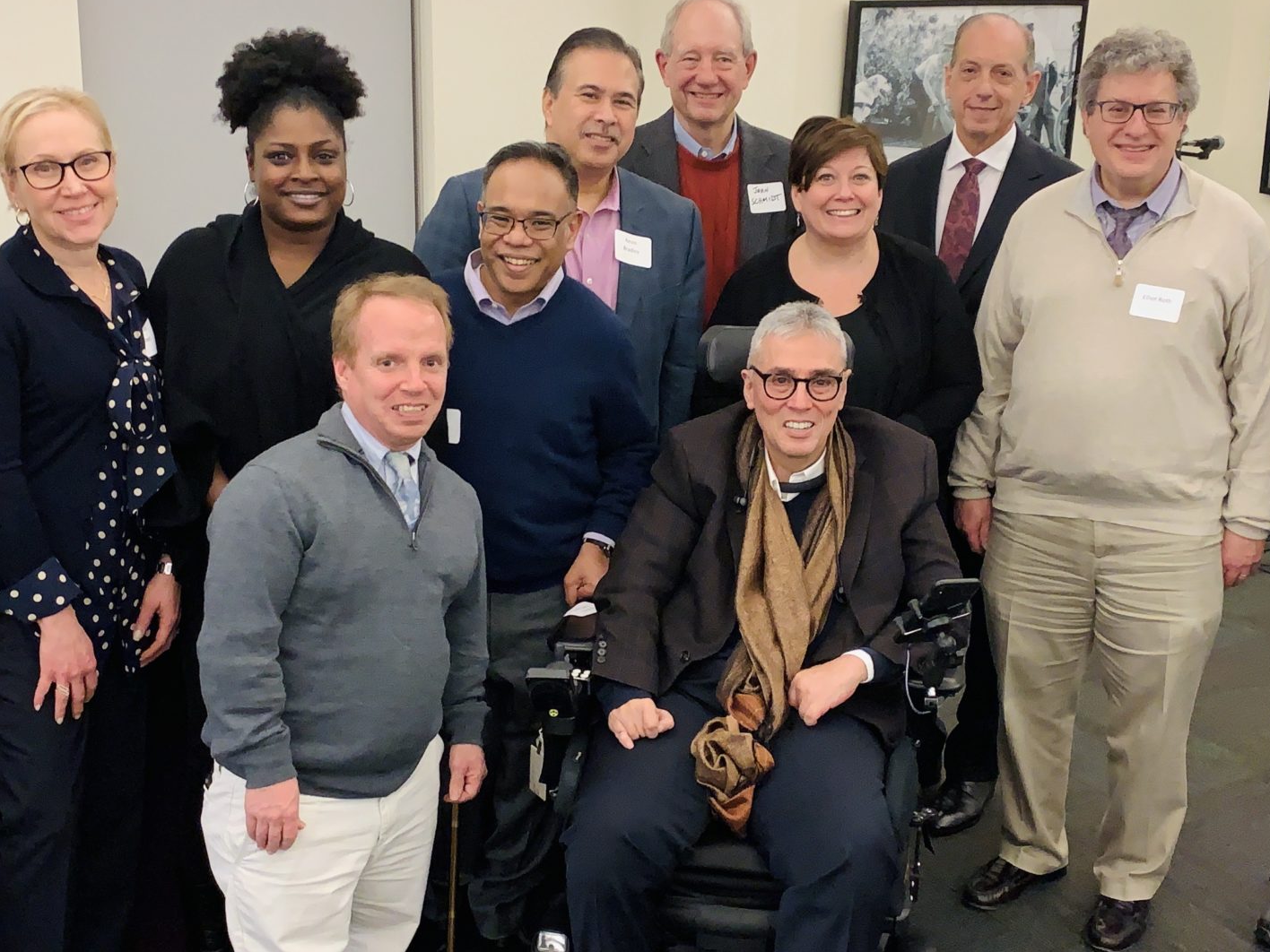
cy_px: 494
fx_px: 1724
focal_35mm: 47
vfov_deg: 30.9
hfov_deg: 40.4
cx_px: 602
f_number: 1.8
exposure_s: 1/60
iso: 200
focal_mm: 4.25
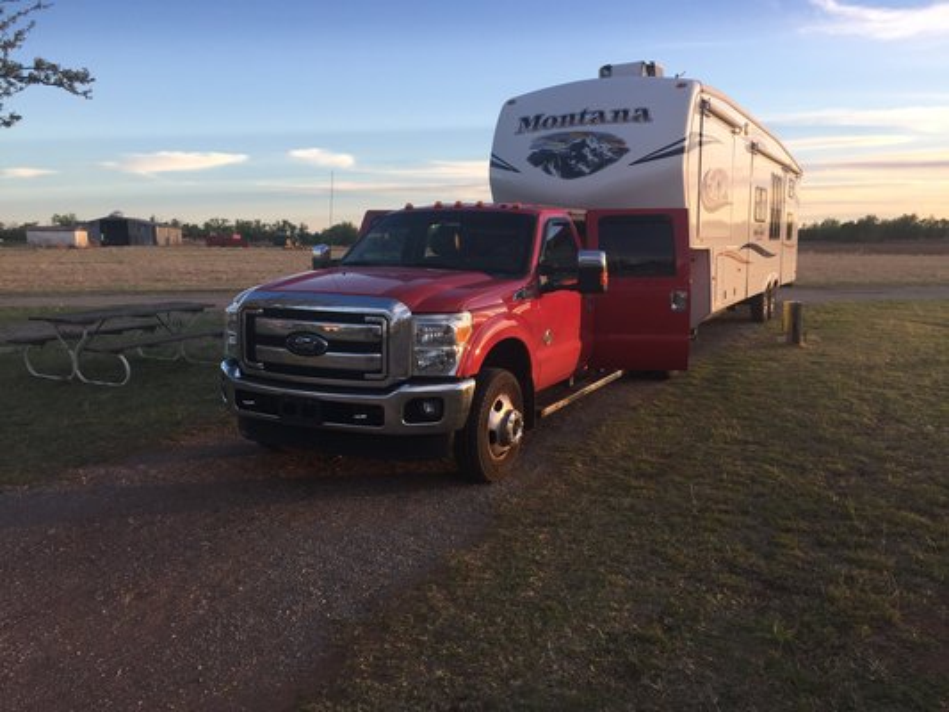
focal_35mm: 29
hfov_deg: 61.6
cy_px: 356
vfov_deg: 48.2
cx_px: 474
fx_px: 795
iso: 32
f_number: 2.2
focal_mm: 4.15
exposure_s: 1/208
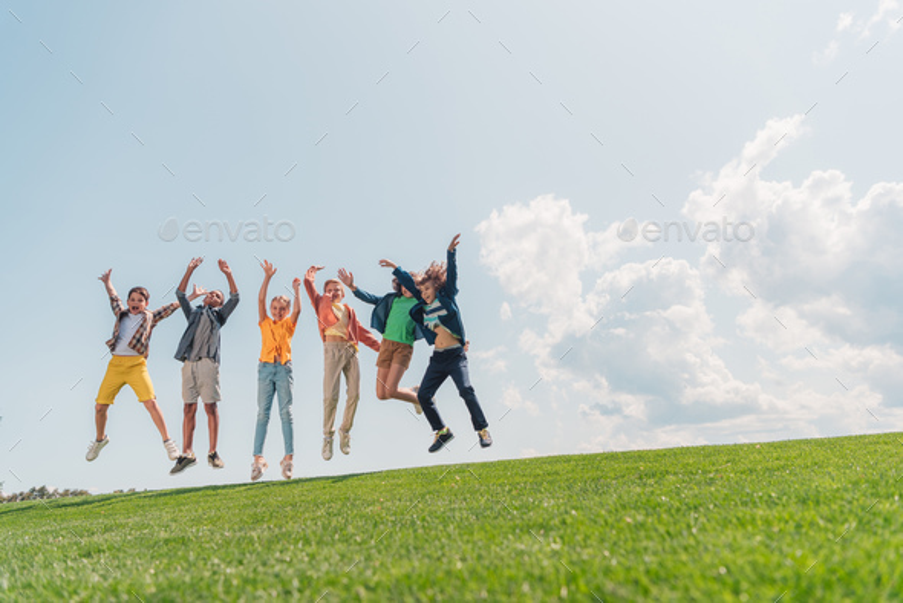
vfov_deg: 43.7
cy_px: 302
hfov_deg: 61.9
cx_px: 452
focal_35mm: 30
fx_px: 753
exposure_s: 1/2000
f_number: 4
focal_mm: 30
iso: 100
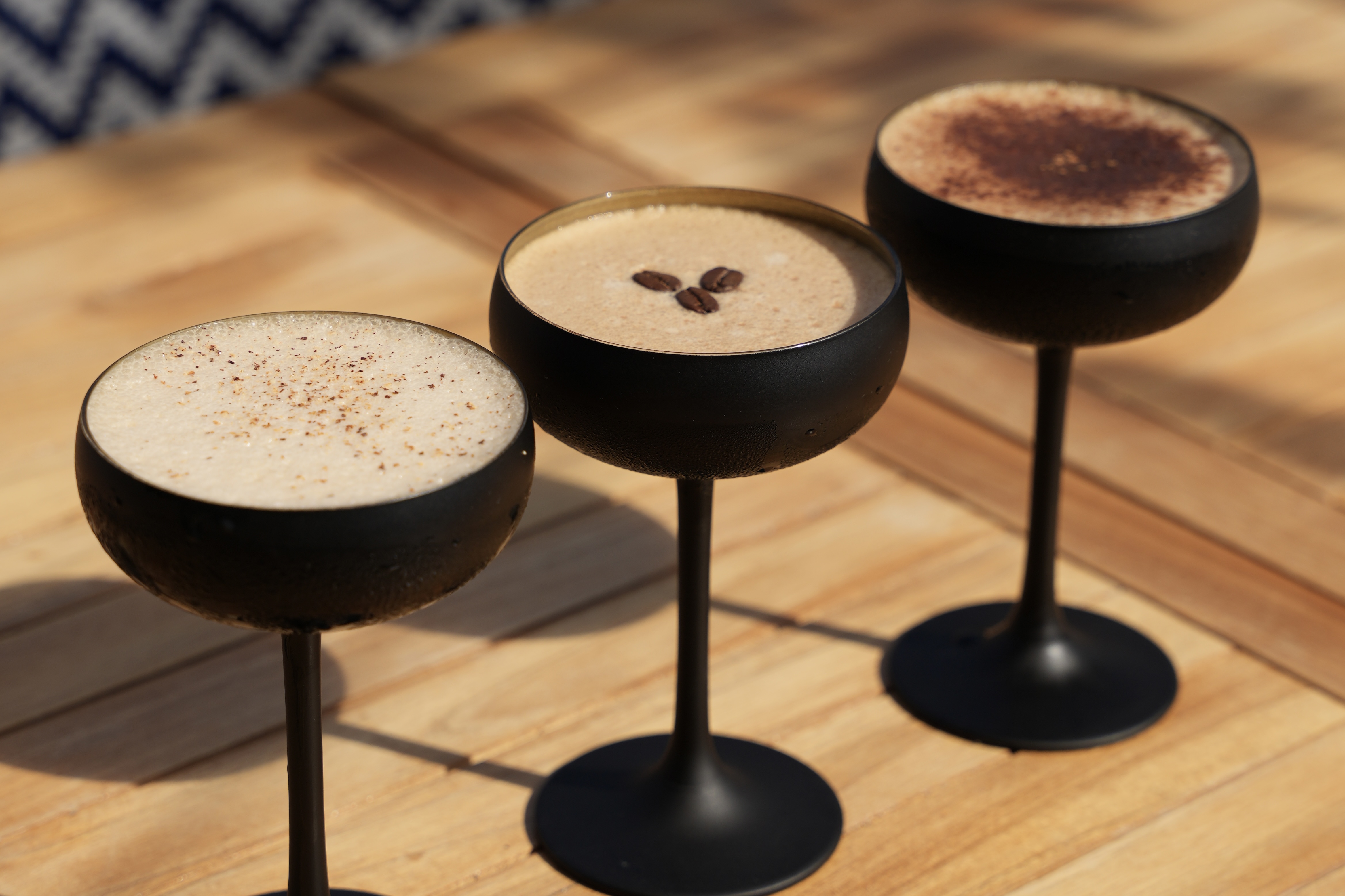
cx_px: 672
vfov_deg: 19.5
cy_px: 448
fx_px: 2615
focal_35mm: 70
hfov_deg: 28.8
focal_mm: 70
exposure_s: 1/800
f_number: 4.5
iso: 100
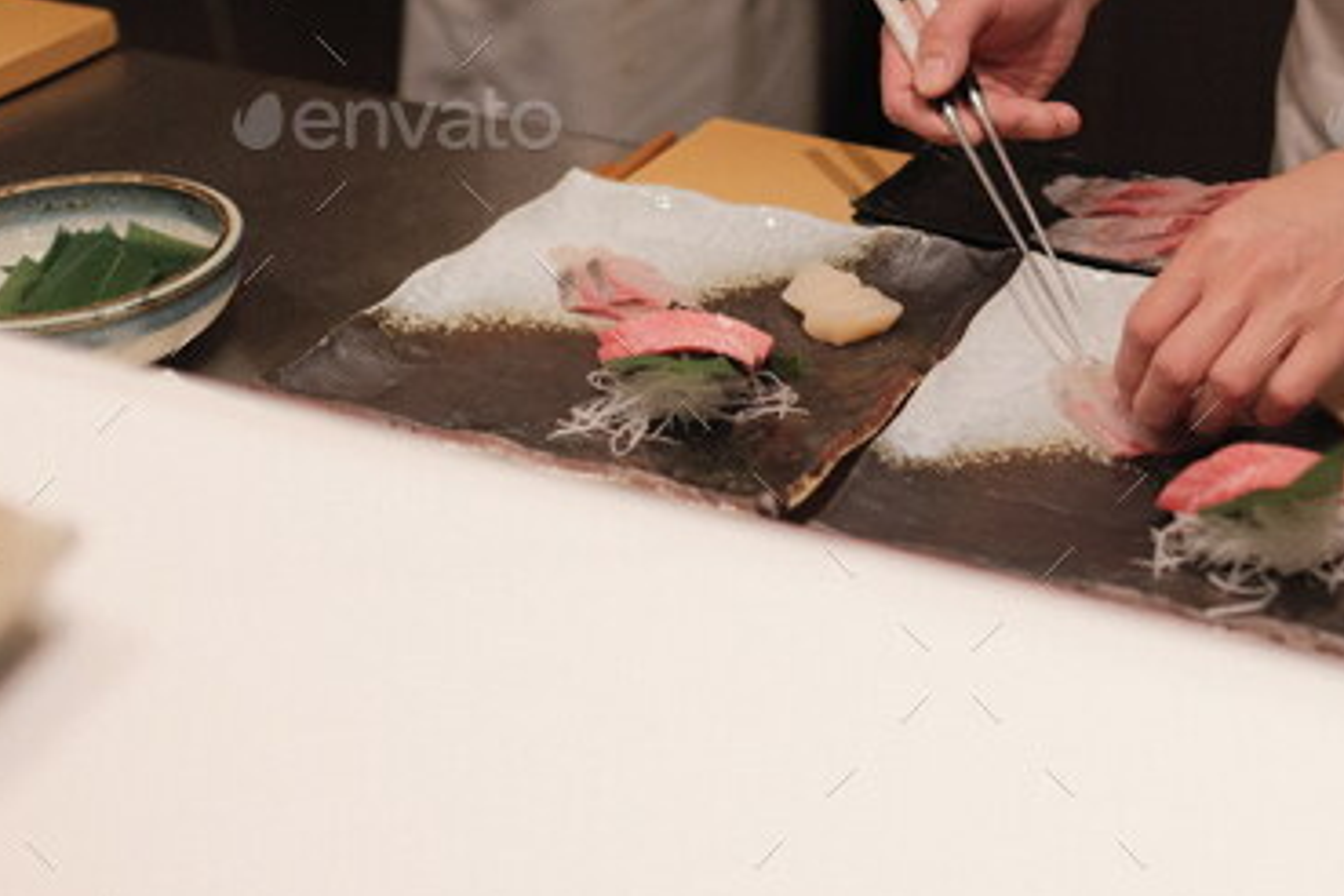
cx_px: 932
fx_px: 2091
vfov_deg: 24.1
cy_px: 293
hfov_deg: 35.2
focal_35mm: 56
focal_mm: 23
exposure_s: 1/250
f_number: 1.4
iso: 800
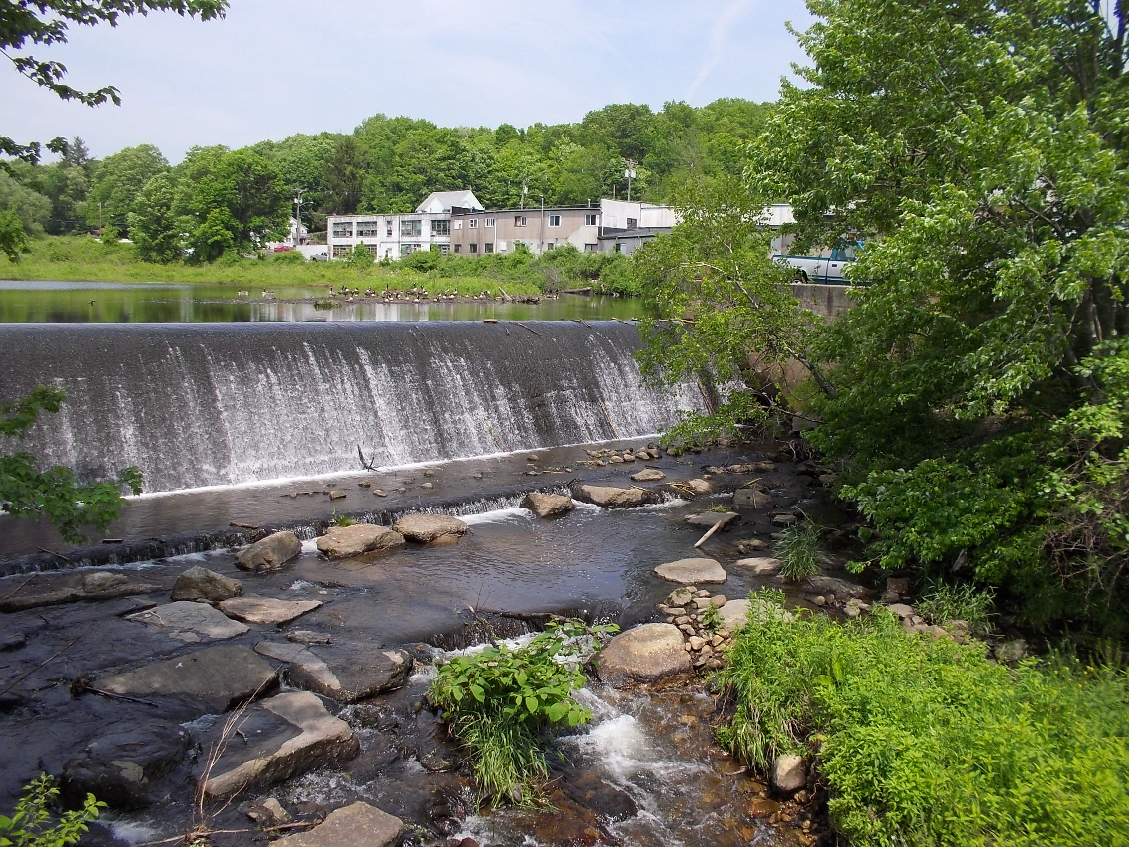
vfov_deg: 48.2
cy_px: 424
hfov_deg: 61.7
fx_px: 946
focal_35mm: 29
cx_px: 564
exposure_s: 1/500
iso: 80
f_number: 3.3
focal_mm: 4.1
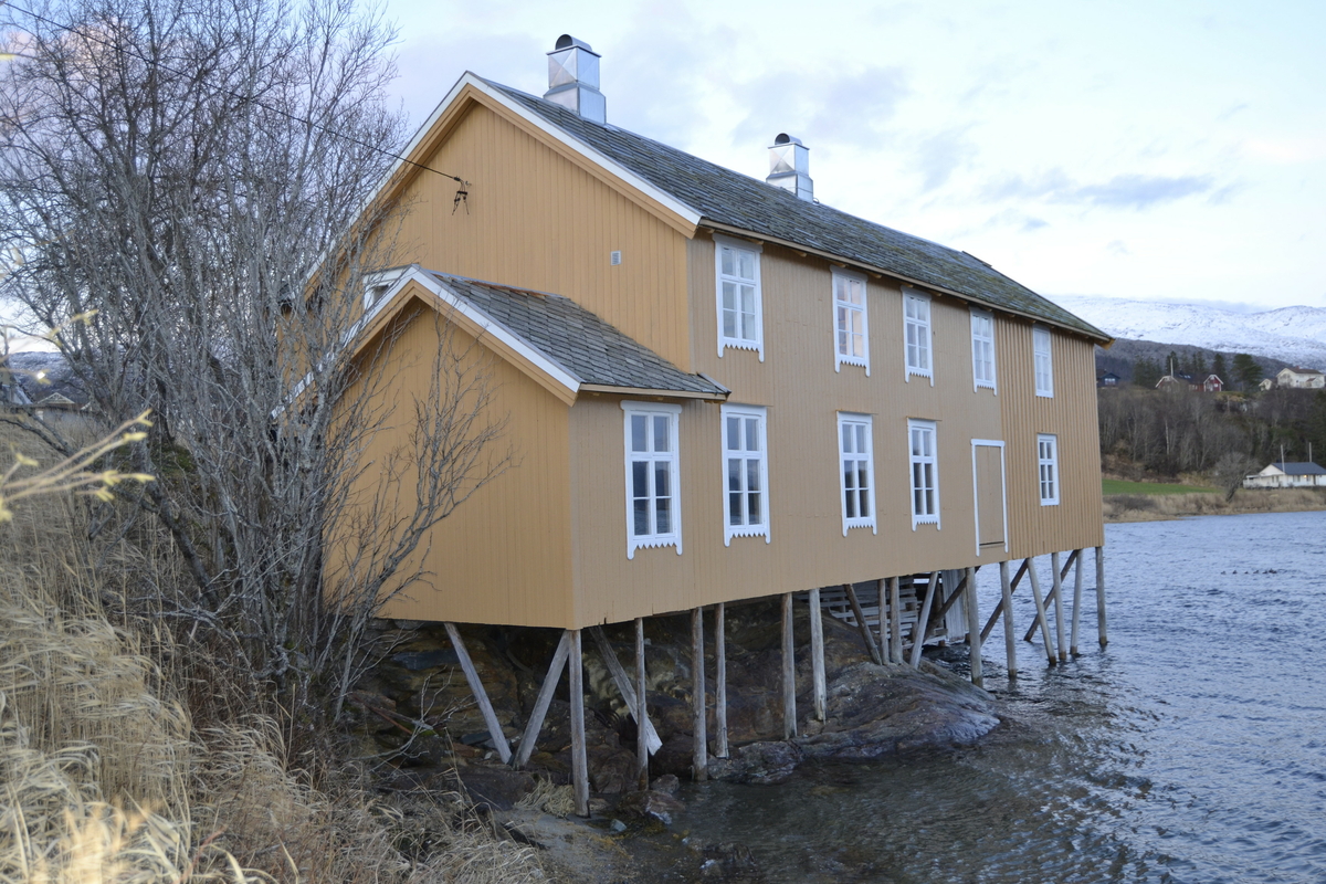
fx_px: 1326
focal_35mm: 36
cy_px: 442
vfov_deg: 36.9
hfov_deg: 53.1
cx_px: 663
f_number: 4
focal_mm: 24
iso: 400
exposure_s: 1/80
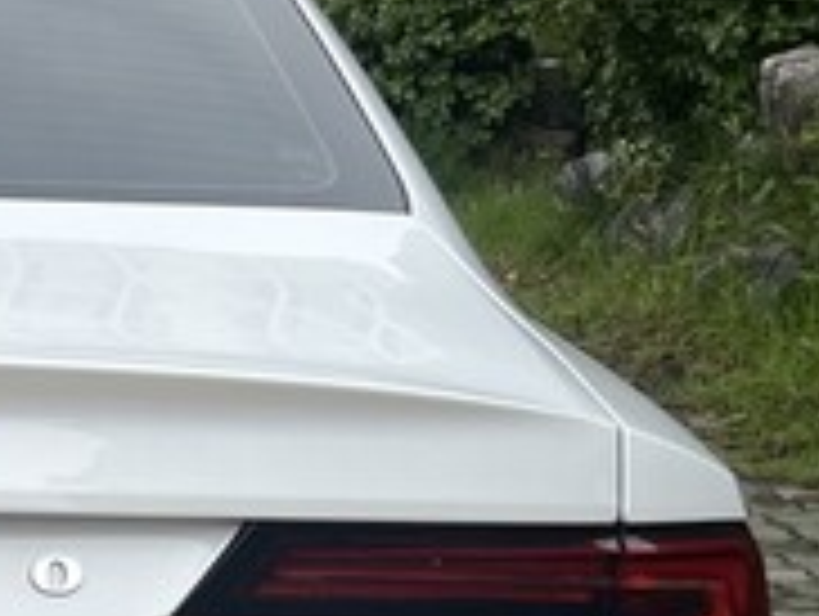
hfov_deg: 13.4
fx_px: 3246
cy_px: 755
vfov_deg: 10.7
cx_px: -495
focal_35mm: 137
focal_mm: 5.7
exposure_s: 1/4444
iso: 50
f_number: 1.5
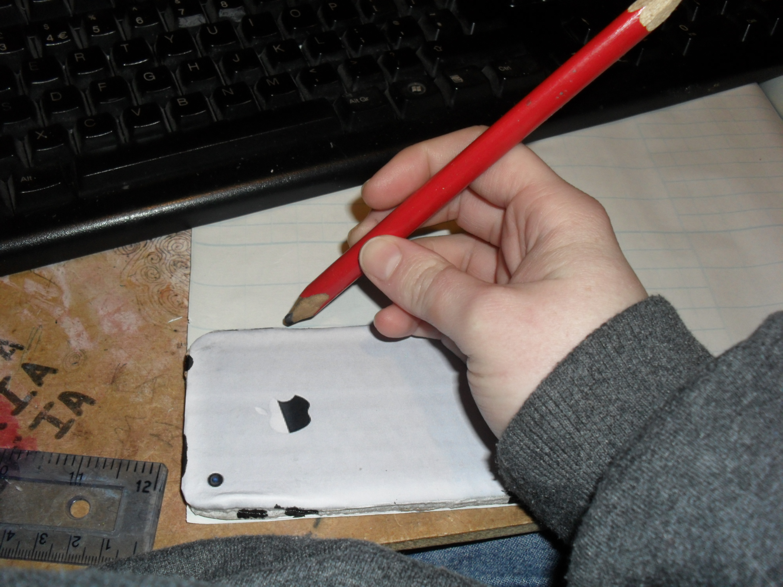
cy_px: 294
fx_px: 792
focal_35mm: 35
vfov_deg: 40.7
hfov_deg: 52.6
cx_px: 392
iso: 200
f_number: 3.2
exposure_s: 1/45
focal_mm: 6.3
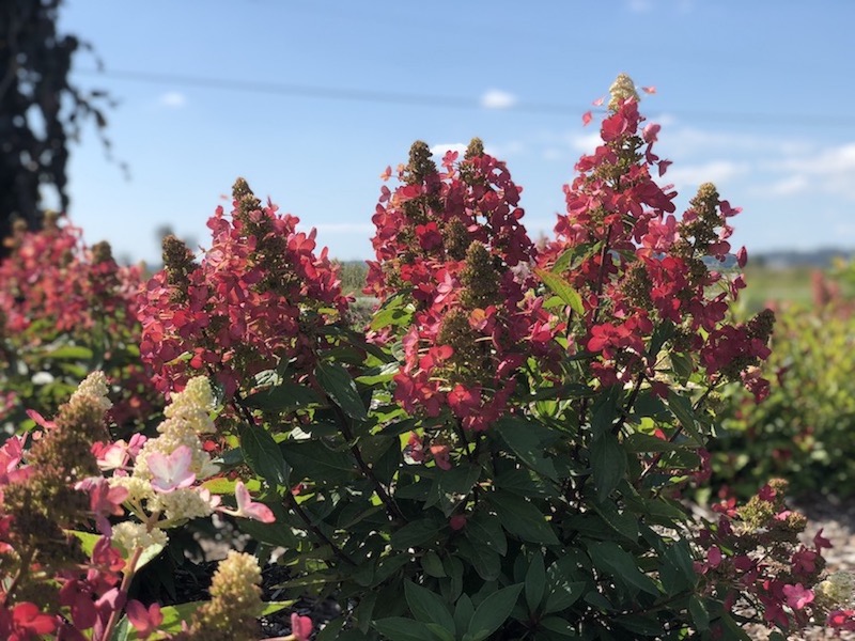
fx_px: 1284
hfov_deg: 36.8
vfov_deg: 28.0
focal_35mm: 52
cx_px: 428
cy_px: 320
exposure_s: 1/934
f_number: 2.4
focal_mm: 6
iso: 16
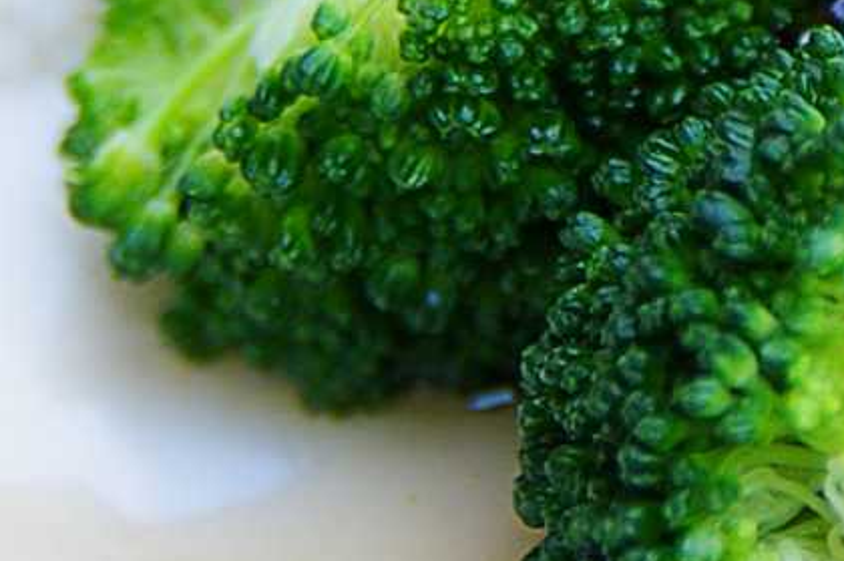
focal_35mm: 366
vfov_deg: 3.7
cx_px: 1381
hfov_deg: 5.6
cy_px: -377
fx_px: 8571
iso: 200
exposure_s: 1/125
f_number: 4
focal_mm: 50
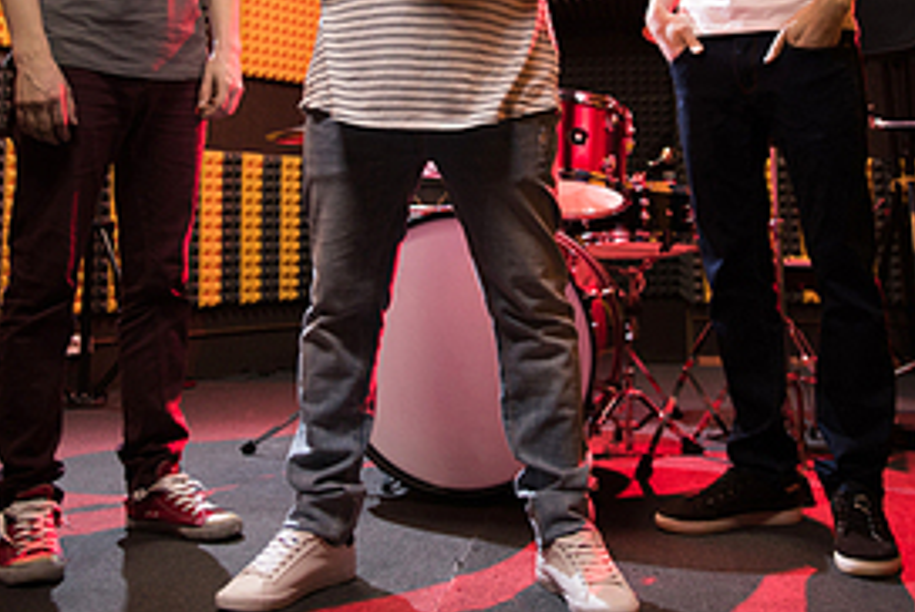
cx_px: 458
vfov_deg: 28.3
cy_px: 71
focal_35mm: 46
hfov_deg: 42.7
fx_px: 1170
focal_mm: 25
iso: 1000
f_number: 2.8
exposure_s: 1/125
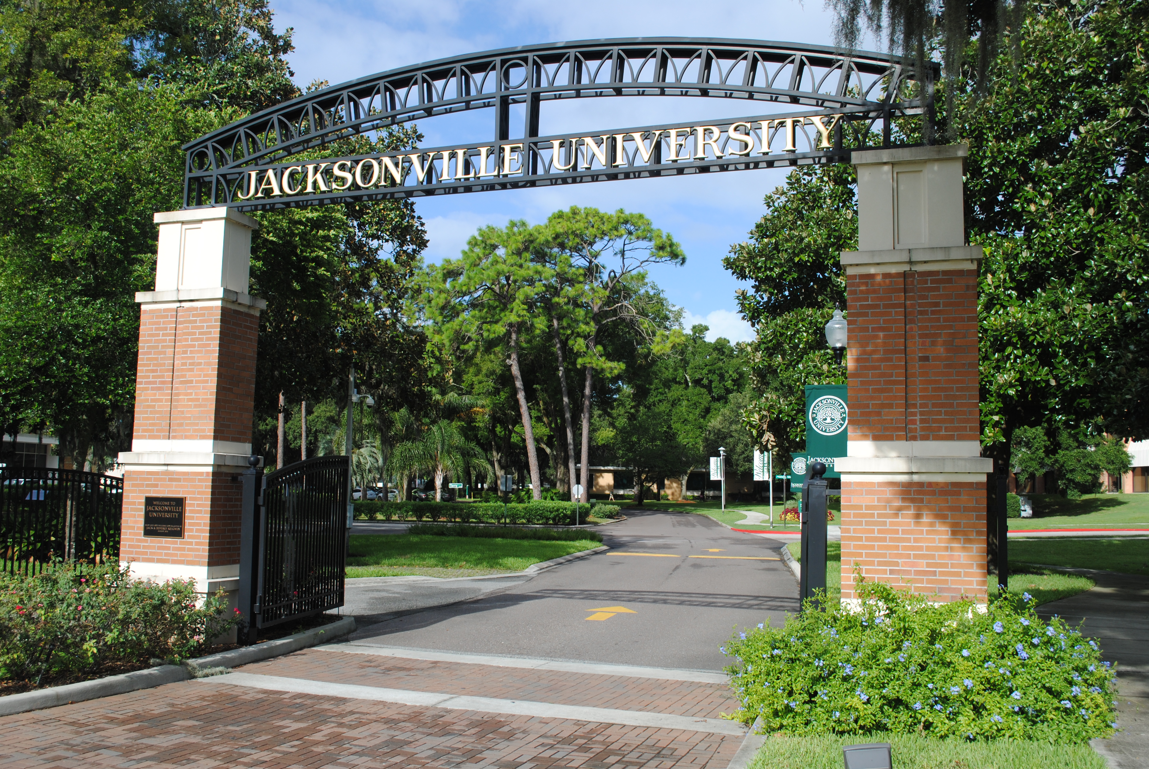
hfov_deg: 57.2
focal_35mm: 33
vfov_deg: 40.1
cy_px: 384
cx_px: 574
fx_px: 1055
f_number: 8
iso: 100
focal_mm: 22
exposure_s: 1/250
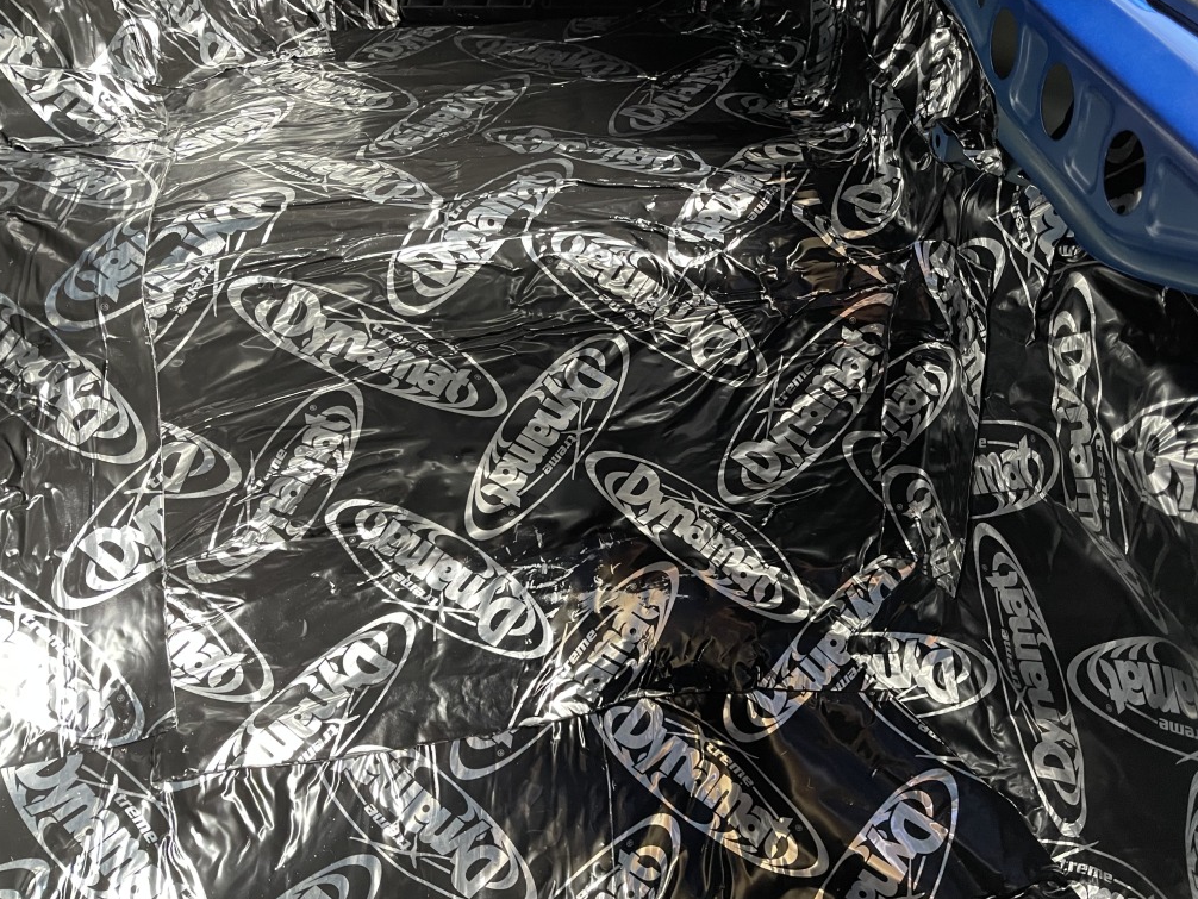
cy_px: 397
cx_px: 704
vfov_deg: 45.4
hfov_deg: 58.0
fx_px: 1073
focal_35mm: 31
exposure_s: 1/60
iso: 400
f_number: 1.6
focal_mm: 5.1
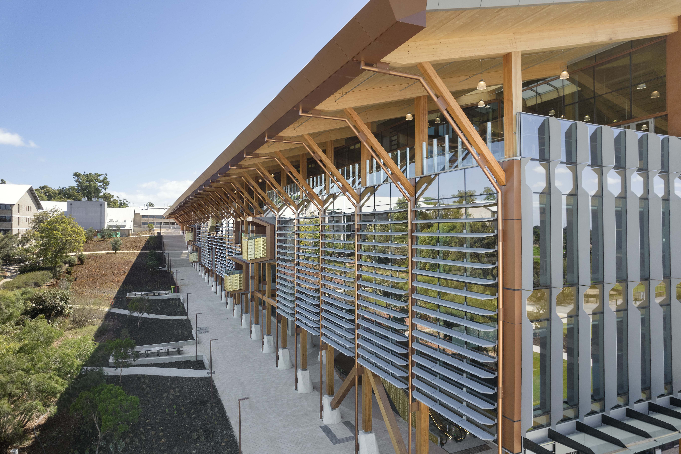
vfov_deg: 57.2
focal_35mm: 22
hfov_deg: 78.6
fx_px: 416
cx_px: 340
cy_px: 227
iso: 100
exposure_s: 1/1250
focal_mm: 8.38
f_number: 2.8
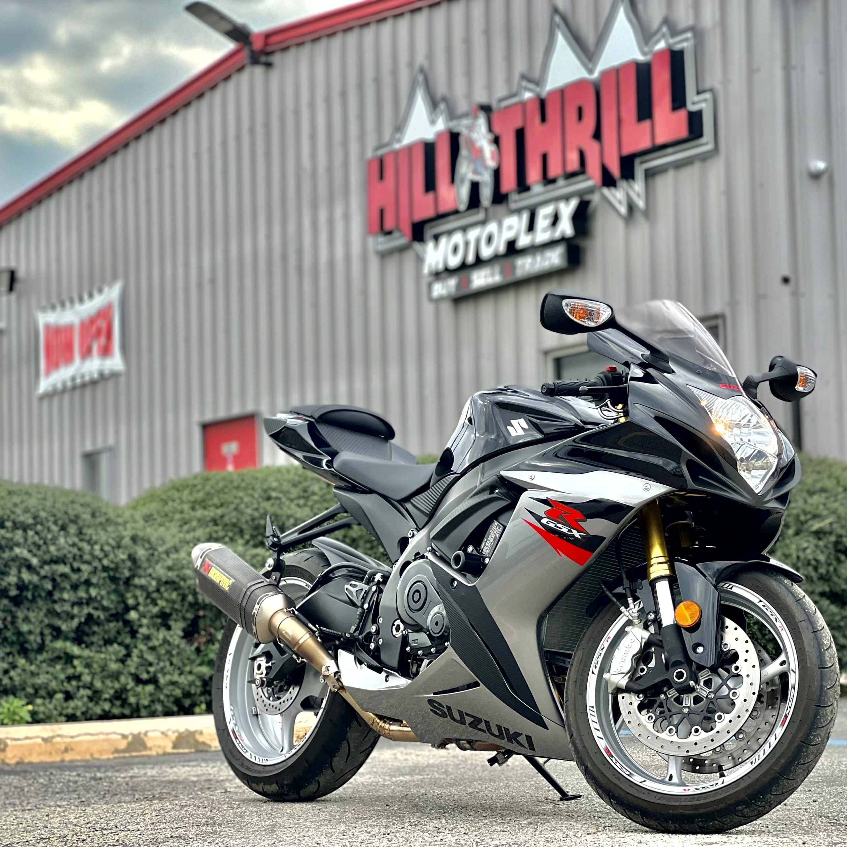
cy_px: 424
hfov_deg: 19.0
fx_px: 2519
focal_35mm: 91
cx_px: 555
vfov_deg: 19.1
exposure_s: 1/167
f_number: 2.8
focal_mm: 9
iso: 32
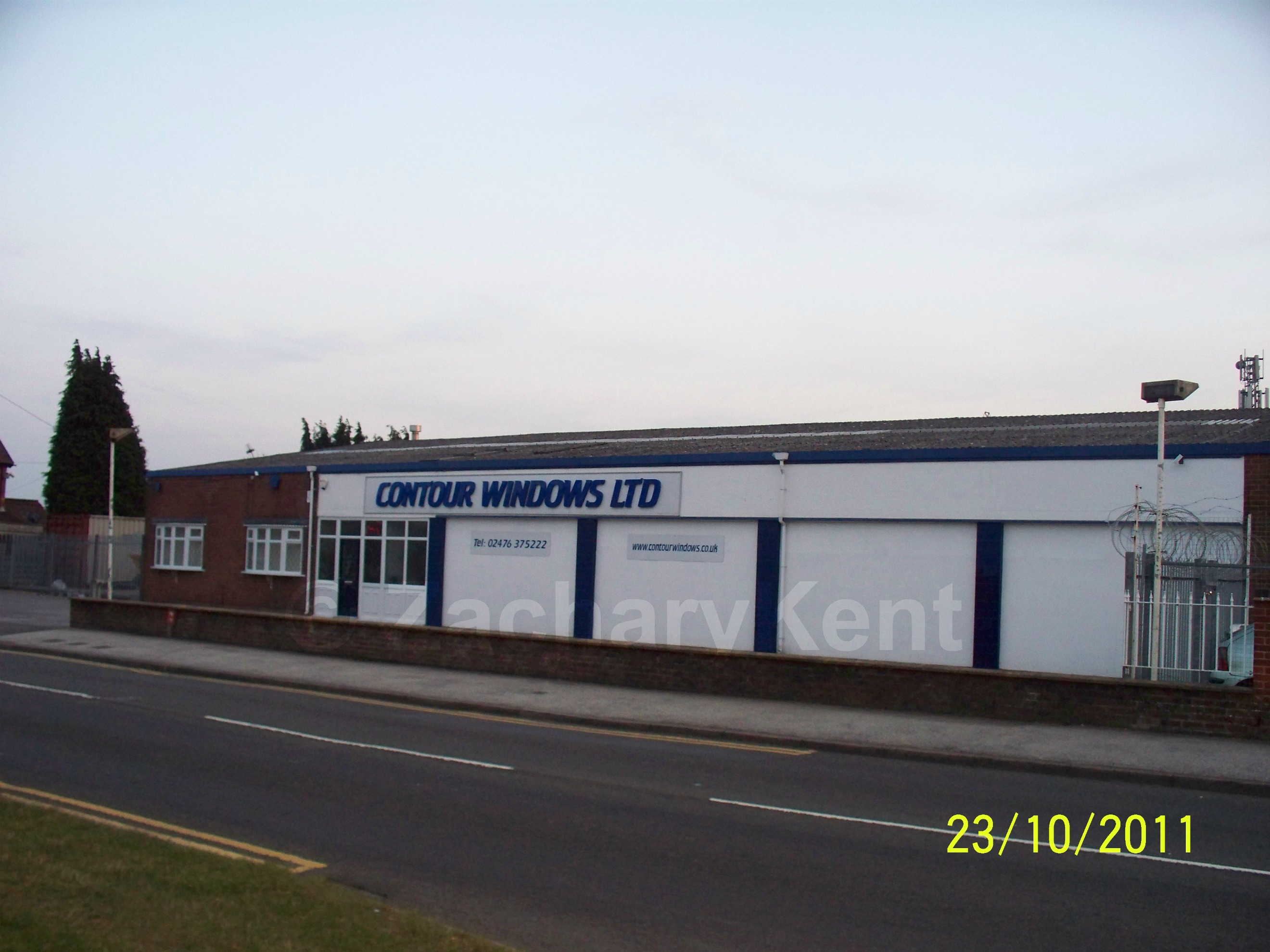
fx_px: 1321
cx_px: 635
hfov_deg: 51.4
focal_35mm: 36
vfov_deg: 39.7
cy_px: 476
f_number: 2.8
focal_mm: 7.54
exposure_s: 1/60
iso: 200
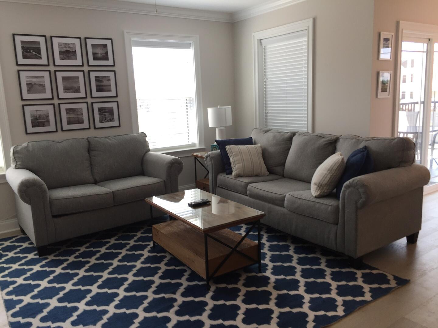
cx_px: 219
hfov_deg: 61.7
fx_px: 367
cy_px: 164
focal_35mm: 29
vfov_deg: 48.2
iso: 32
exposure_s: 1/60
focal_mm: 4.15
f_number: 2.2
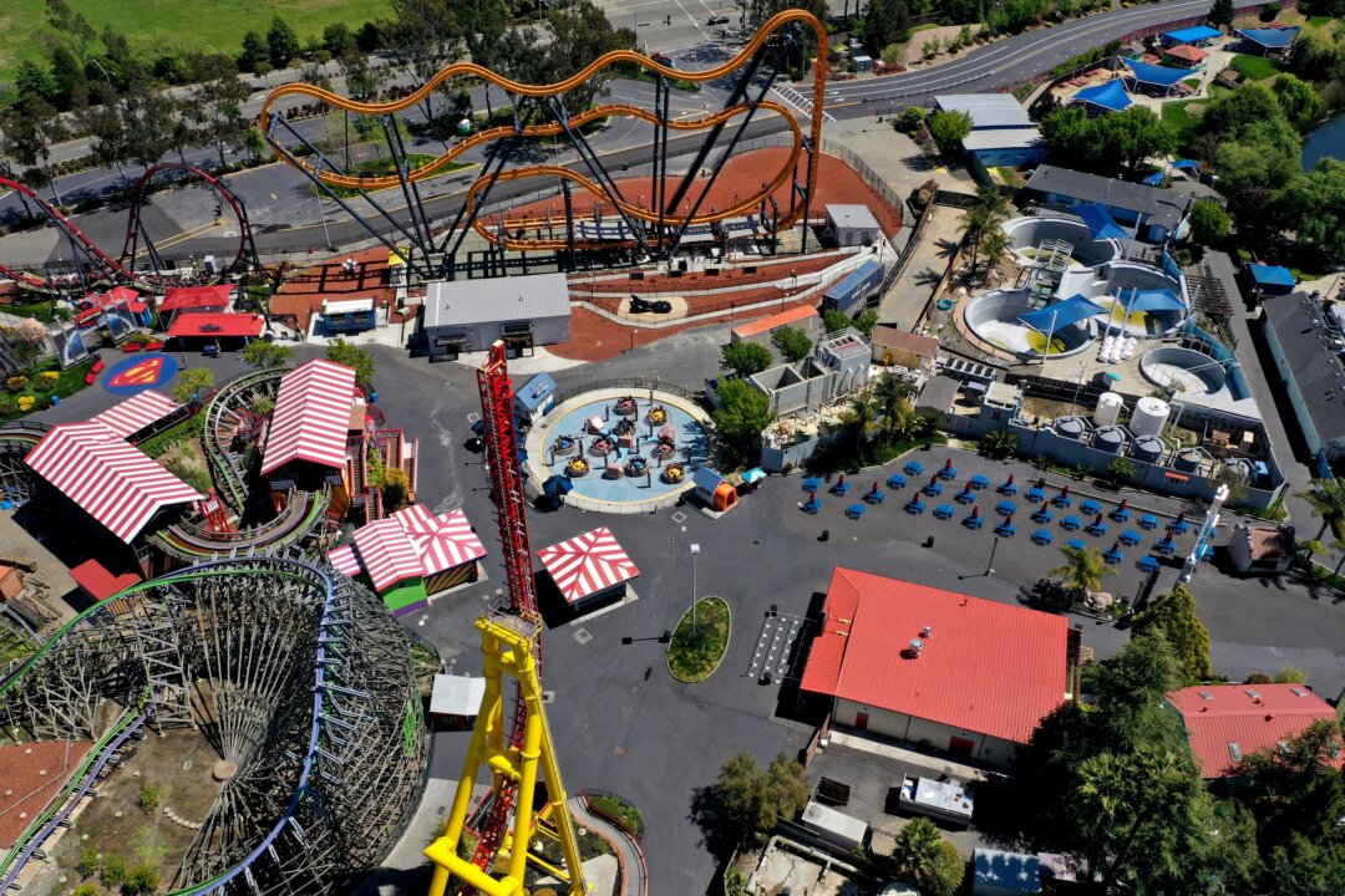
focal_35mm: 28
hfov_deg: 65.5
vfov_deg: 46.4
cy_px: 448
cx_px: 672
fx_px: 1046
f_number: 6.3
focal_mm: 10.26
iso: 100
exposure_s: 1/500
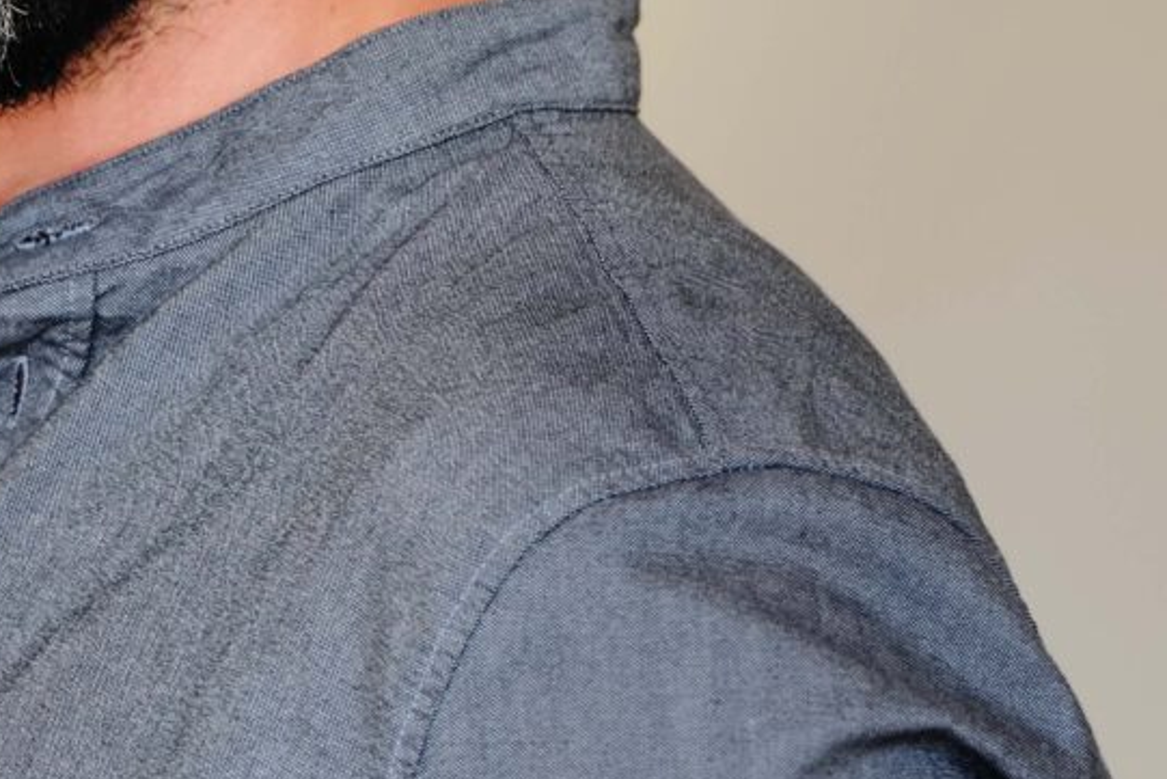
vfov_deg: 4.1
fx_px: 10927
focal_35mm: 337
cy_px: -46
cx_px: 278
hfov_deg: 6.1
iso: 400
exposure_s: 1/50
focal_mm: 89
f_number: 4
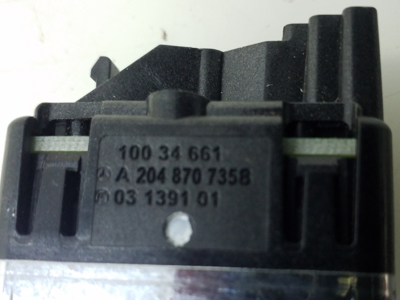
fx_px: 439
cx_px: 225
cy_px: 191
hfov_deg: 48.9
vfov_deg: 37.5
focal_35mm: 38
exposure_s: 1/33
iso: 200
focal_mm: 3.6
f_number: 1.9
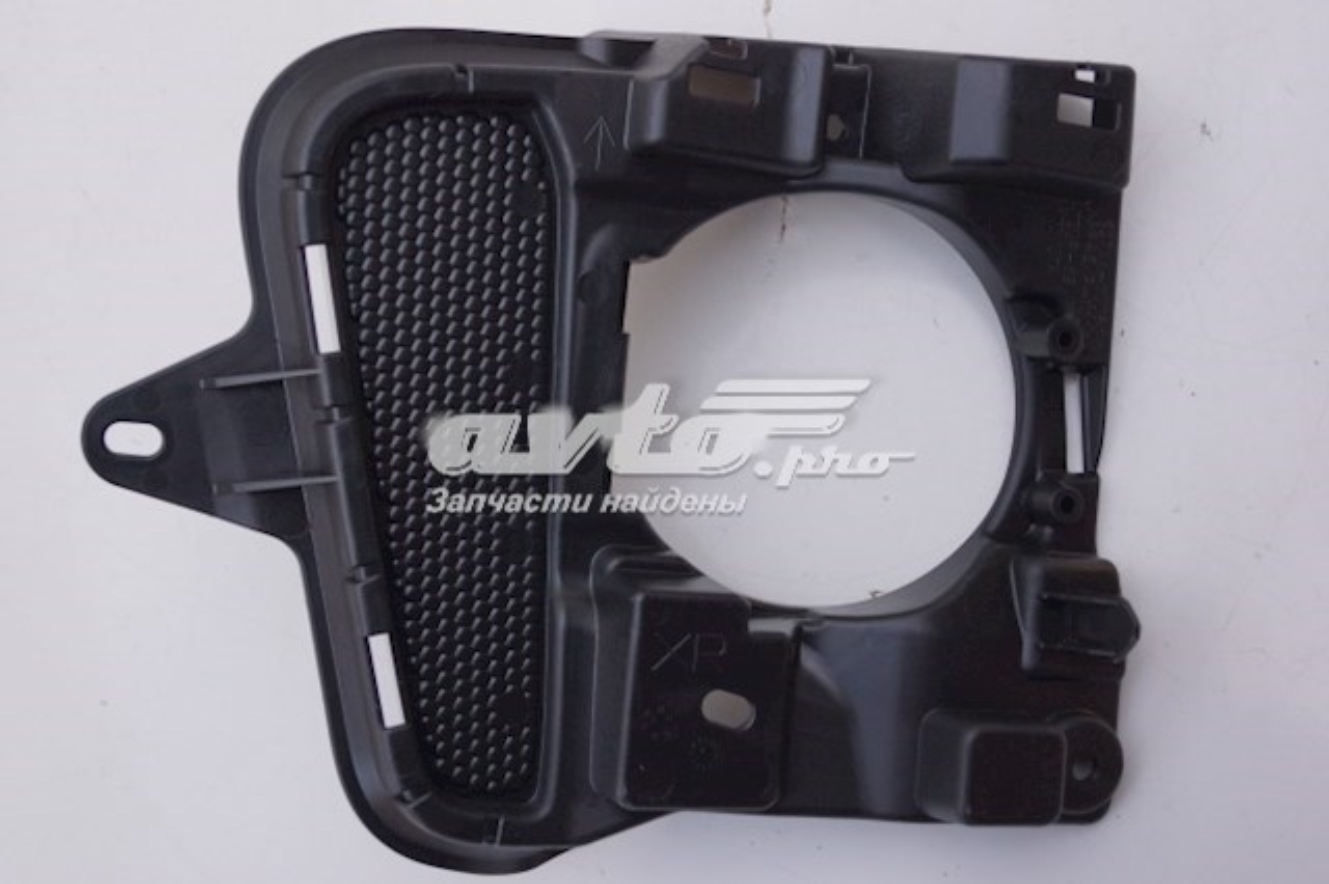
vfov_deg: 31.9
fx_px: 1550
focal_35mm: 42
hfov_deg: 46.4
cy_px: 442
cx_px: 664
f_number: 5.6
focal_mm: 28
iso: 400
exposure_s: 1/400
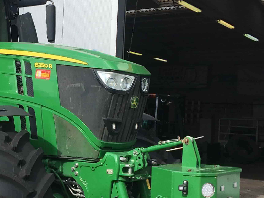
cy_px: 104
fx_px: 519
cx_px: 34
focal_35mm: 68
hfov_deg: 27.7
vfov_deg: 21.6
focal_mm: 4.15
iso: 25
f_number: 2.2
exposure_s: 1/1350
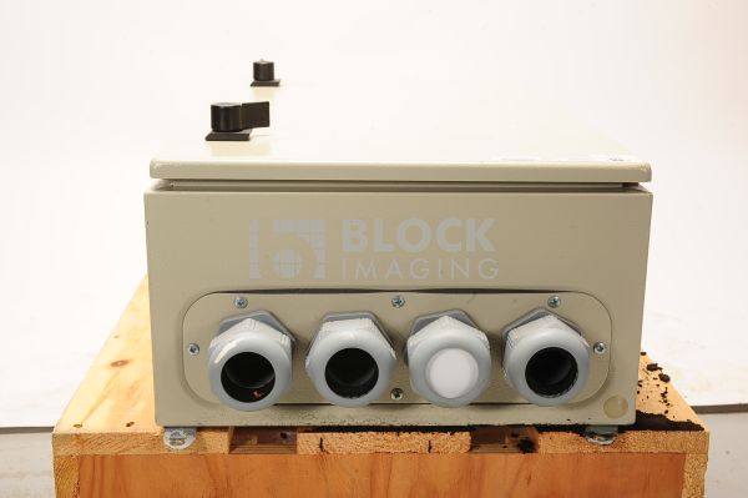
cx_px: 374
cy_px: 249
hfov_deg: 39.6
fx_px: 1038
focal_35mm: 50
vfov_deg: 26.9
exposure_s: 1/160
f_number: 11
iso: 320
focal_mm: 50
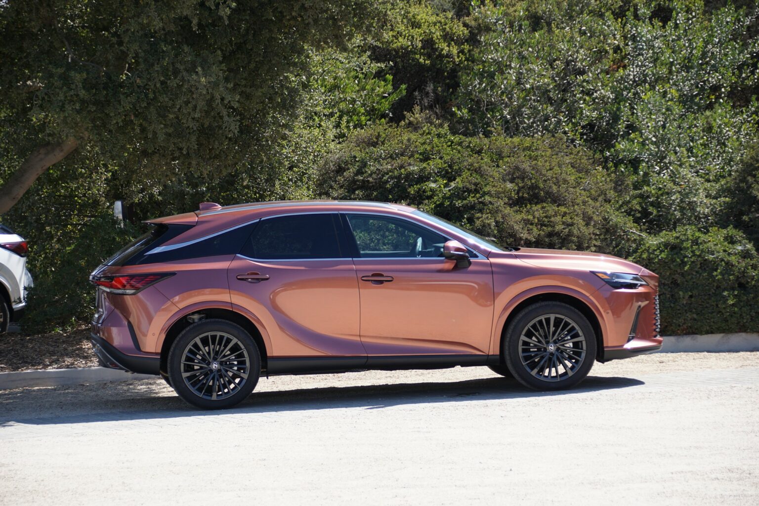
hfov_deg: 11.4
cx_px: 380
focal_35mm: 180
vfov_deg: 7.6
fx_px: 3795
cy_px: 253
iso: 100
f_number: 6.3
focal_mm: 120
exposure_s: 1/200
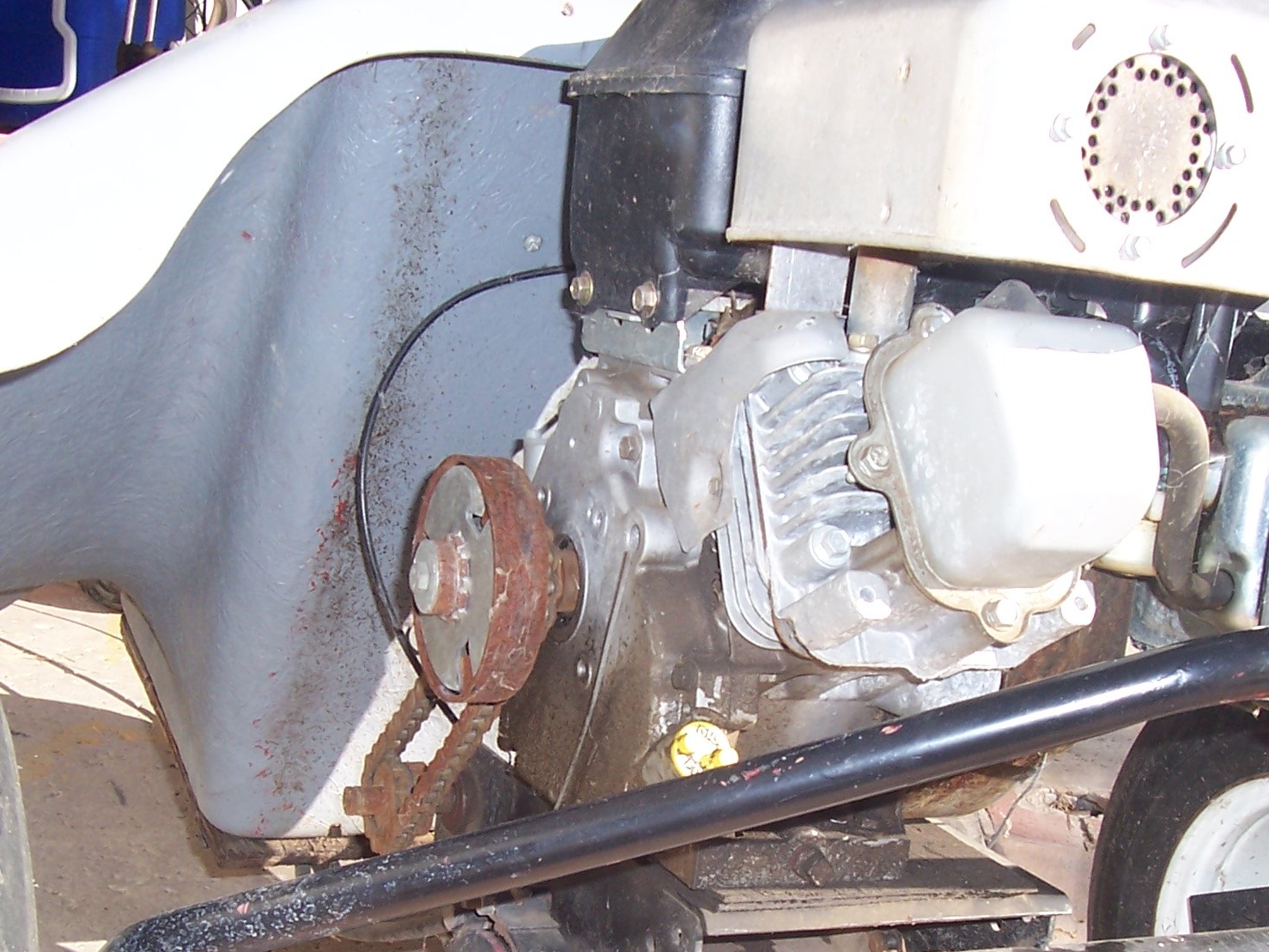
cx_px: 620
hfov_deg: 36.2
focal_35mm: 53
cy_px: 724
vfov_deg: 27.1
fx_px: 1943
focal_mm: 5.6
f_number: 5.6
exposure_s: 1/180
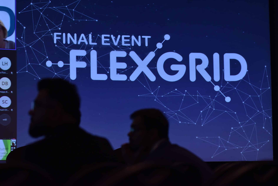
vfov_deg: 13.0
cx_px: 139
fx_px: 811
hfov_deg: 19.5
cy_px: 93
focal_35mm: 105
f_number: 2.8
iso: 400
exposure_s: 1/80
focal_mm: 70
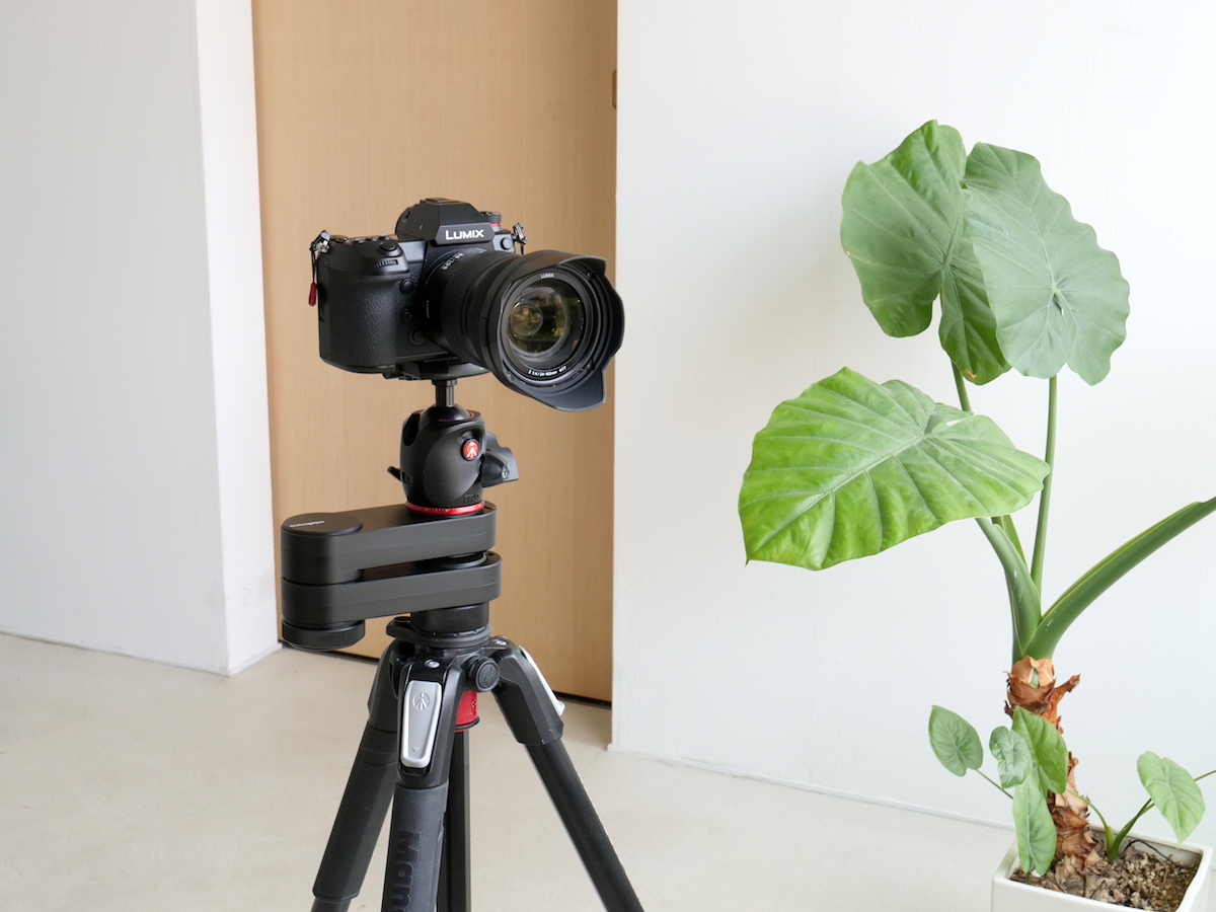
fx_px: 1756
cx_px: 608
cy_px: 456
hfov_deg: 38.2
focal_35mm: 50
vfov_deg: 29.1
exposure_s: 1/60
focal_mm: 25
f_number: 7.1
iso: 500
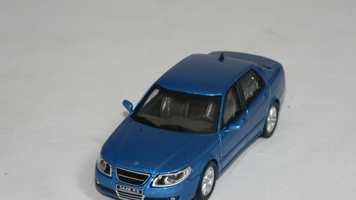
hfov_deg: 14.1
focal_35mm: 152
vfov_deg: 8.0
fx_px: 1435
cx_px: 186
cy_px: 122
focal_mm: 21.6
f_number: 3.2
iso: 80
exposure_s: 1/60
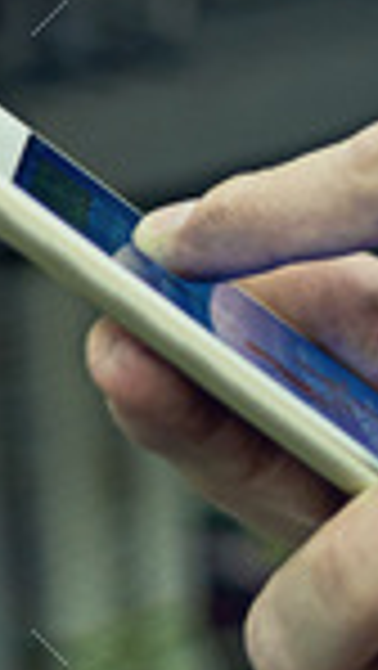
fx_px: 3878
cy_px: -378
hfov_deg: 5.3
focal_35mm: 218
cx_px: 1062
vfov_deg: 9.6
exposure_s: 1/160
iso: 400
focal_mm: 35
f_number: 2
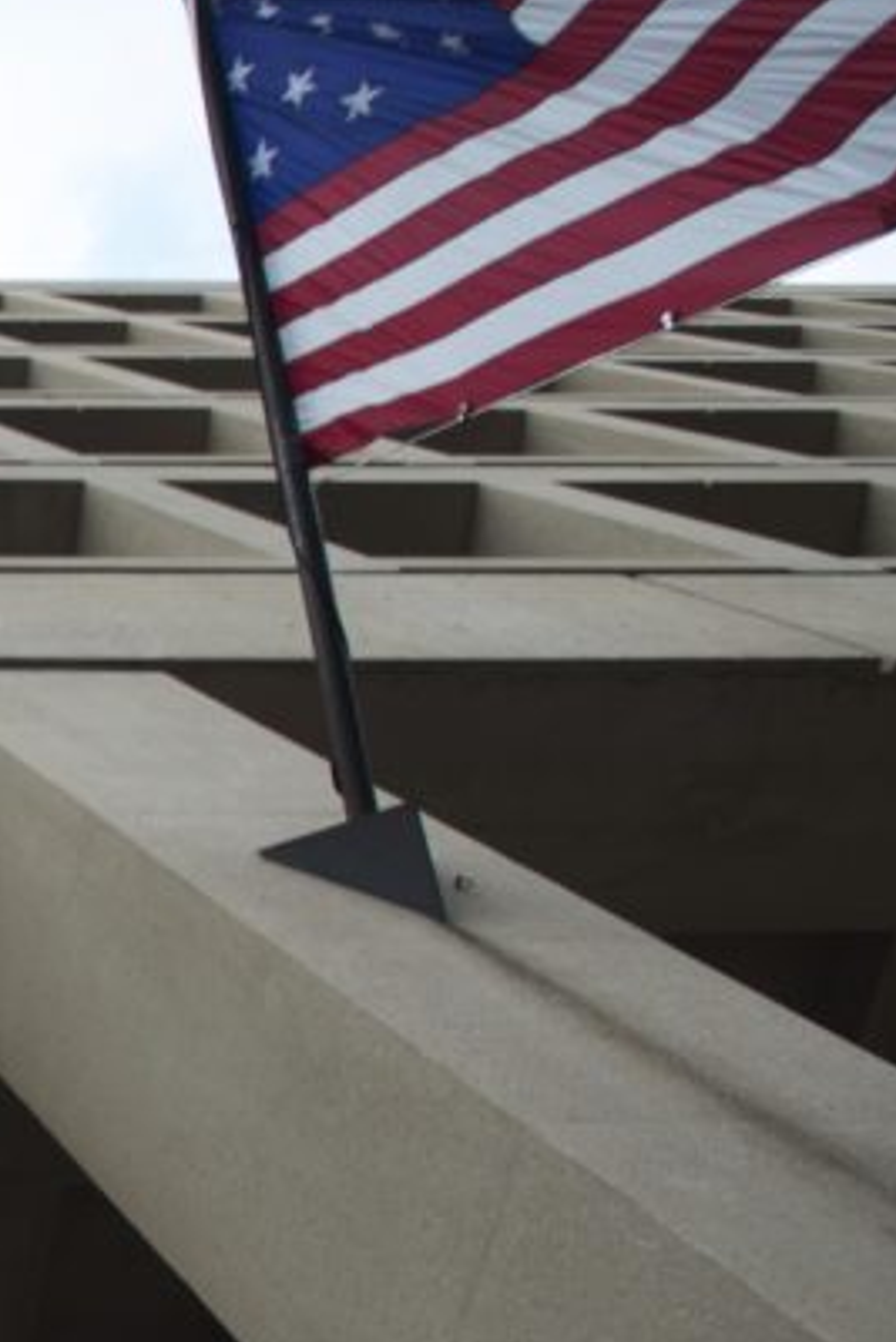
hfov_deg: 18.1
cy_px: 924
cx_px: -889
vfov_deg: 38.3
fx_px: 1902
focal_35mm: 51
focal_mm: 17
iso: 100
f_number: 5.6
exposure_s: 1/15
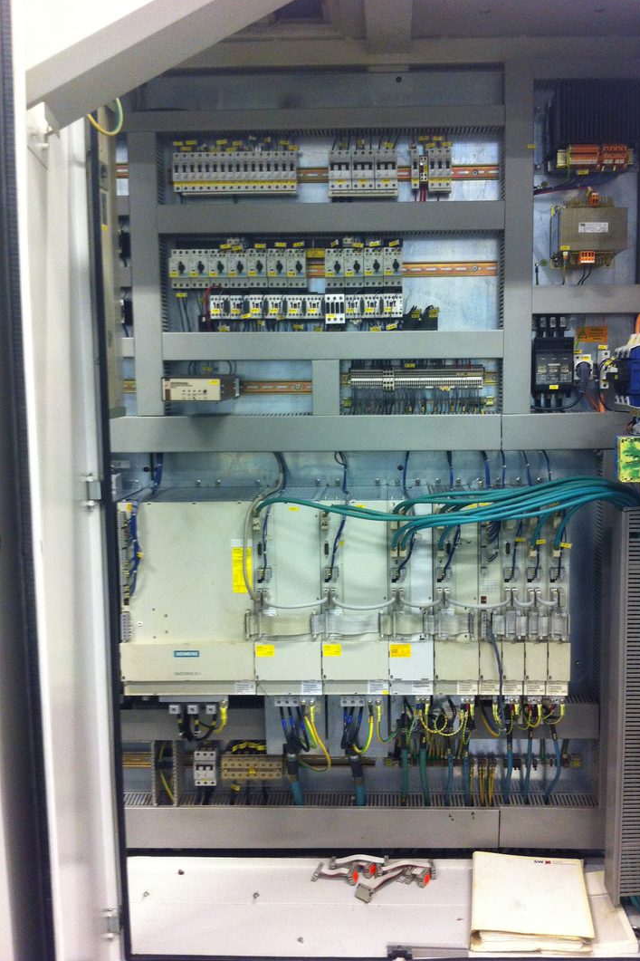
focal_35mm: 37
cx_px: 364
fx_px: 987
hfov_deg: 35.9
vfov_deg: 51.9
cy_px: 480
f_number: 2.8
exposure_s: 1/15
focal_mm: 3.85
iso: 160
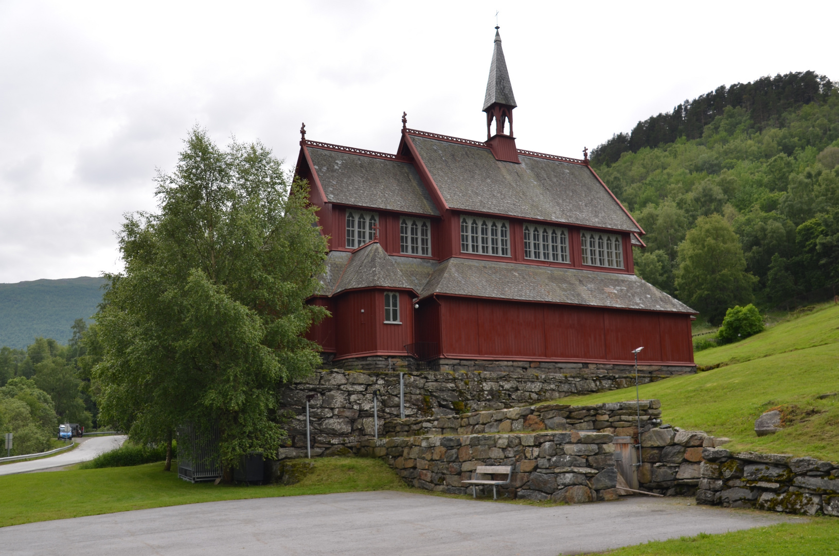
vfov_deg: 38.2
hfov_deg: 55.2
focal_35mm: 34
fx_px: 802
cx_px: 420
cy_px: 278
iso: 100
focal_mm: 23
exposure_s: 1/250
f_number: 6.3
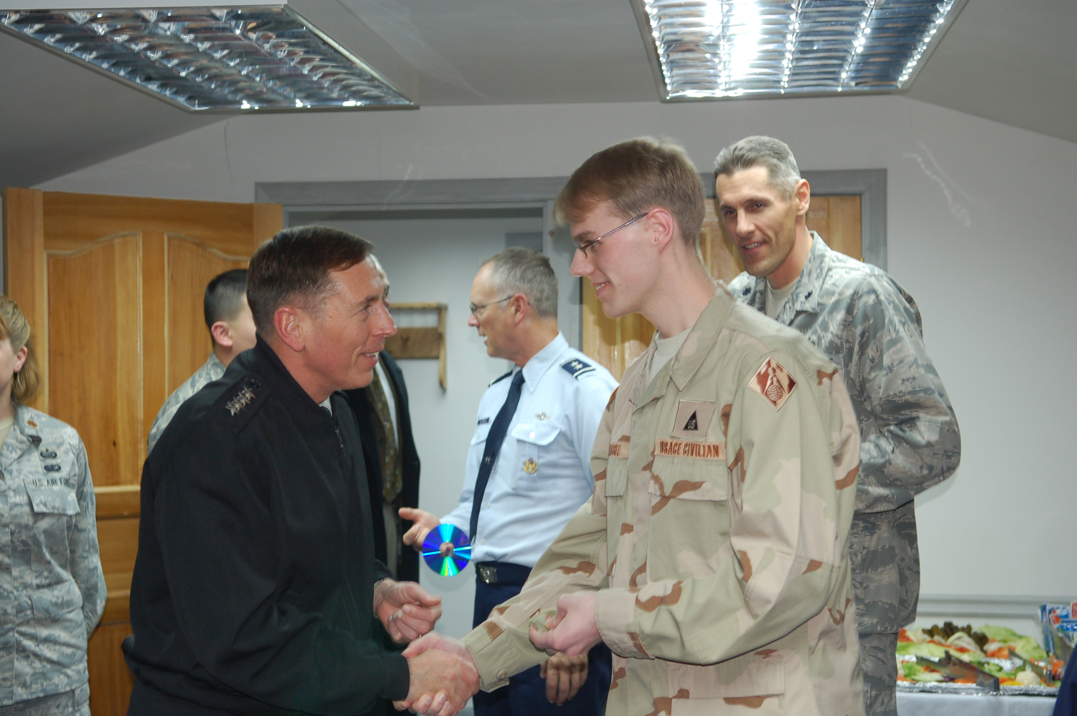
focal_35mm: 52
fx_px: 1569
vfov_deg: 25.7
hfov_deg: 37.9
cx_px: 538
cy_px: 358
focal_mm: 35
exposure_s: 1/60
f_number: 3.5
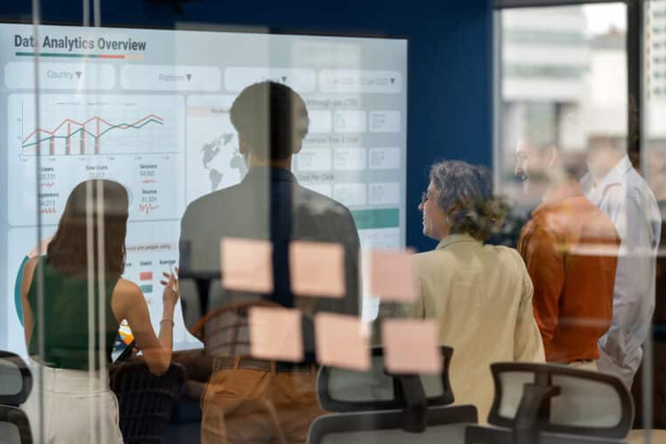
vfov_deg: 12.5
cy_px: 224
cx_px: 335
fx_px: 2035
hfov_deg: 18.6
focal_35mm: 110
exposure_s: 1/250
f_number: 2.8
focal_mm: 108
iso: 1000
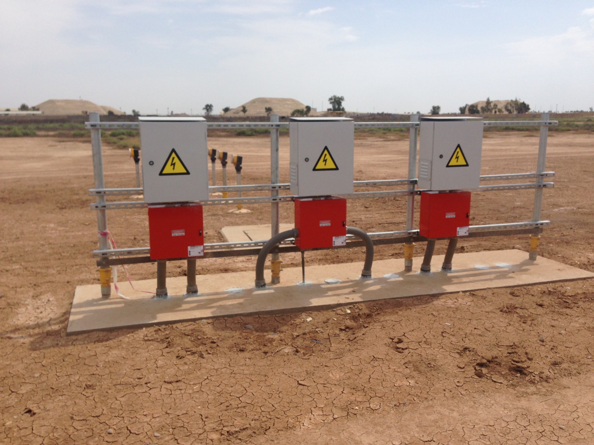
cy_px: 222
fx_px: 566
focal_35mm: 33
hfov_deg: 55.4
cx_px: 297
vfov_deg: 42.9
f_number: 2.4
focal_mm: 4.12
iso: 50
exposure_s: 1/3012
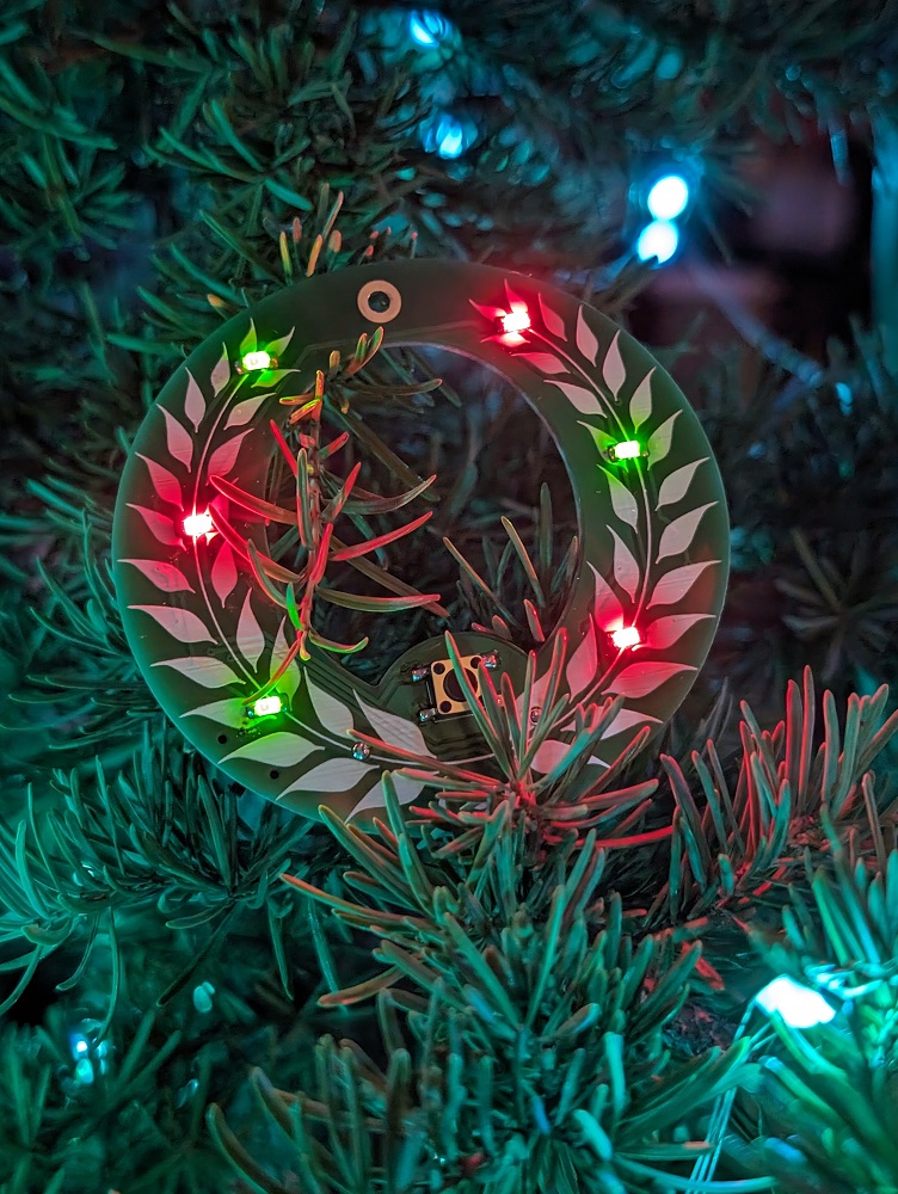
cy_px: 597
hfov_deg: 29.7
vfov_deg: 38.9
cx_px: 449
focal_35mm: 49
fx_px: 1692
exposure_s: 1/32.7
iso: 195
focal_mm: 6.9
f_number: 1.68
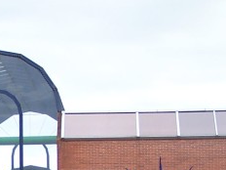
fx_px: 1097
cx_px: -45
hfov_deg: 11.5
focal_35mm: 168
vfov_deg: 8.7
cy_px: 211
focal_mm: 6.3
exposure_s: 1/180
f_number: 2.8
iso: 80
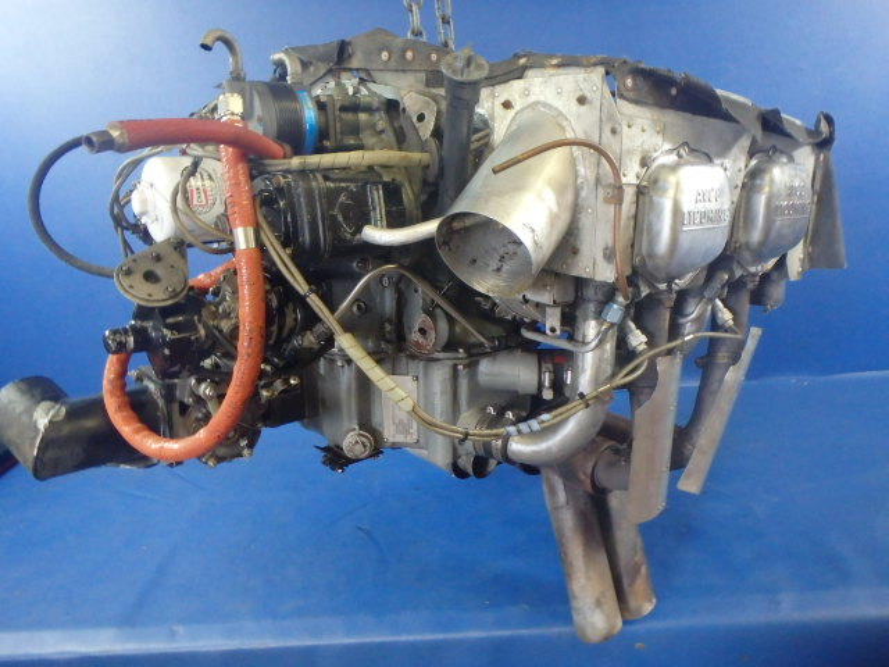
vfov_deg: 49.7
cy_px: 334
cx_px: 444
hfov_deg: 63.4
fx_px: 719
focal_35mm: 28
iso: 800
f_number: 3.9
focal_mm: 5
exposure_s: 1/25
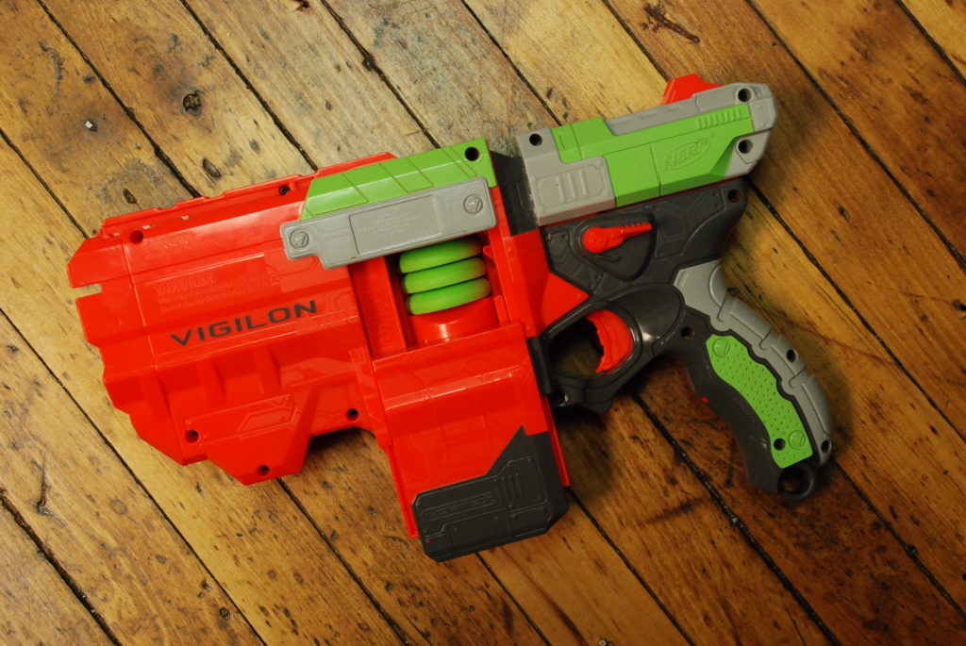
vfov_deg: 23.8
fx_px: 1531
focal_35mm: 57
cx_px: 483
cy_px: 323
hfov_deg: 35.0
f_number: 10
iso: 1000
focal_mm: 38
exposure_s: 1/15
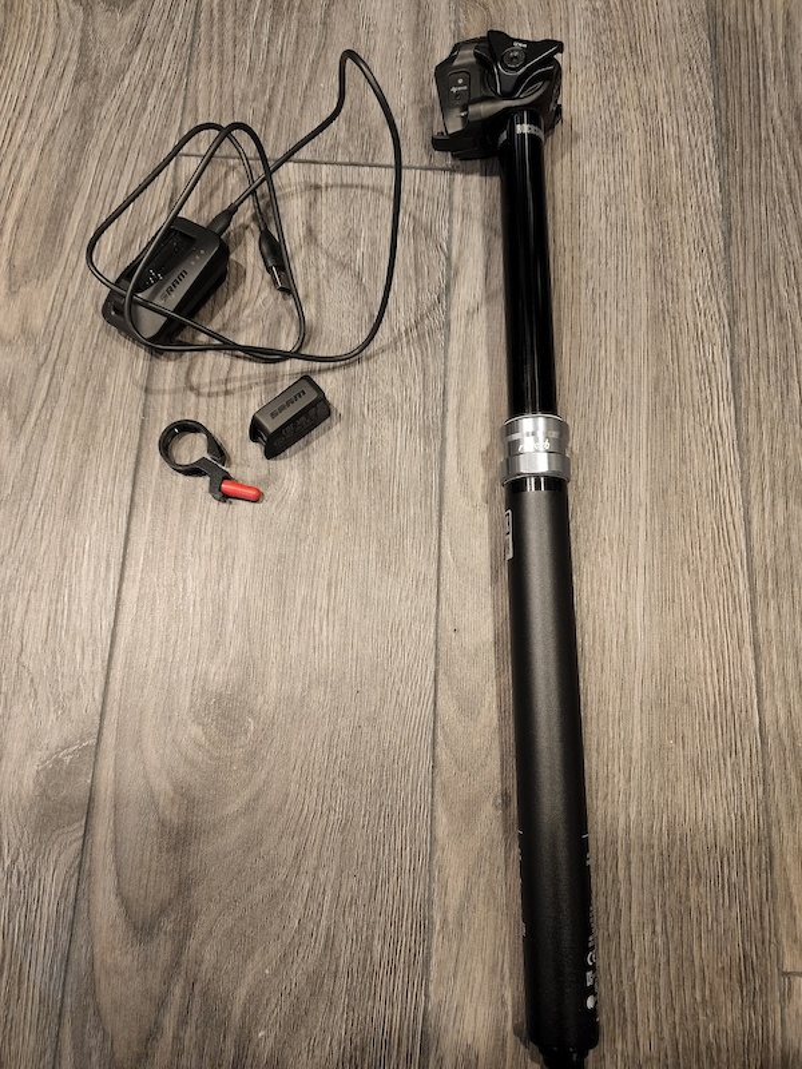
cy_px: 534
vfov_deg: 73.9
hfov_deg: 58.9
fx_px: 710
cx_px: 401
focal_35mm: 23
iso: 640
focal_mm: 6.4
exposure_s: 1/60
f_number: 1.8
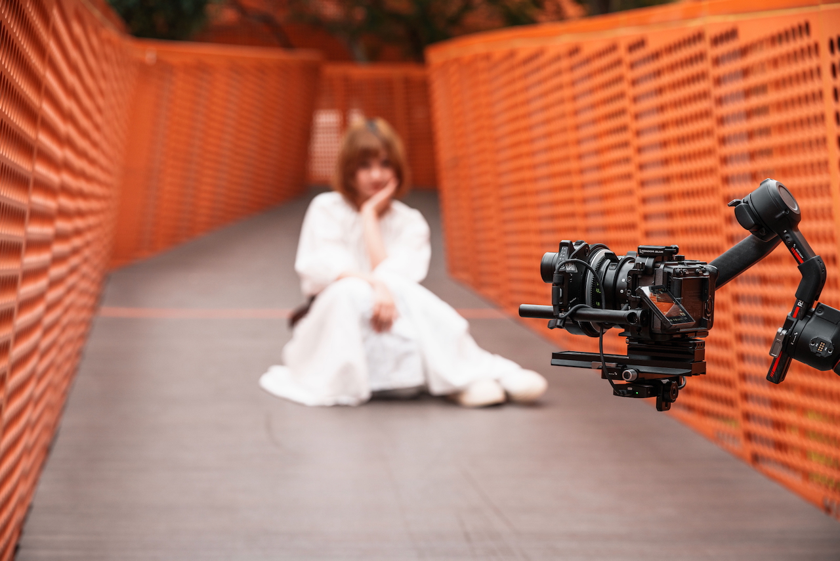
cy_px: 280
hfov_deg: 23.9
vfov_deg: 16.1
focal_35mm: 85
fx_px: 1984
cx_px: 420
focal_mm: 85
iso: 250
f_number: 5
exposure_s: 1/80
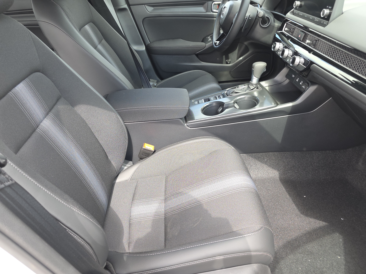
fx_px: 243
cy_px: 137
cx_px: 183
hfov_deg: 73.9
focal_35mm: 23
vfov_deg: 58.9
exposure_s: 1/180
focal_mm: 6.3
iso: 80
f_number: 1.7
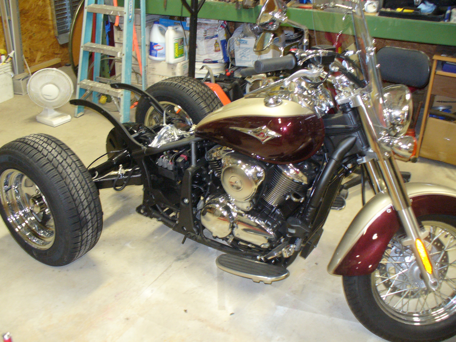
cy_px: 171
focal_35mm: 37
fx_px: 487
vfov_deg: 38.7
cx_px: 228
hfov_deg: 50.1
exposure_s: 1/8
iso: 160
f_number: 2.8
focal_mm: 6.1
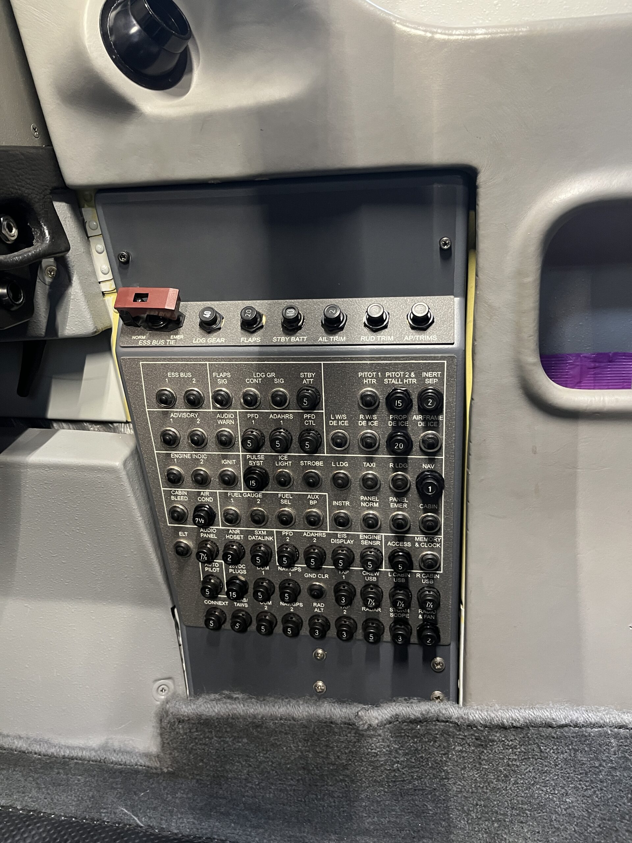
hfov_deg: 53.1
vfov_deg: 67.3
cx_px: 316
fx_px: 633
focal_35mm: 26
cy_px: 422
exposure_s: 1/40
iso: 500
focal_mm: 5.1
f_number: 1.6
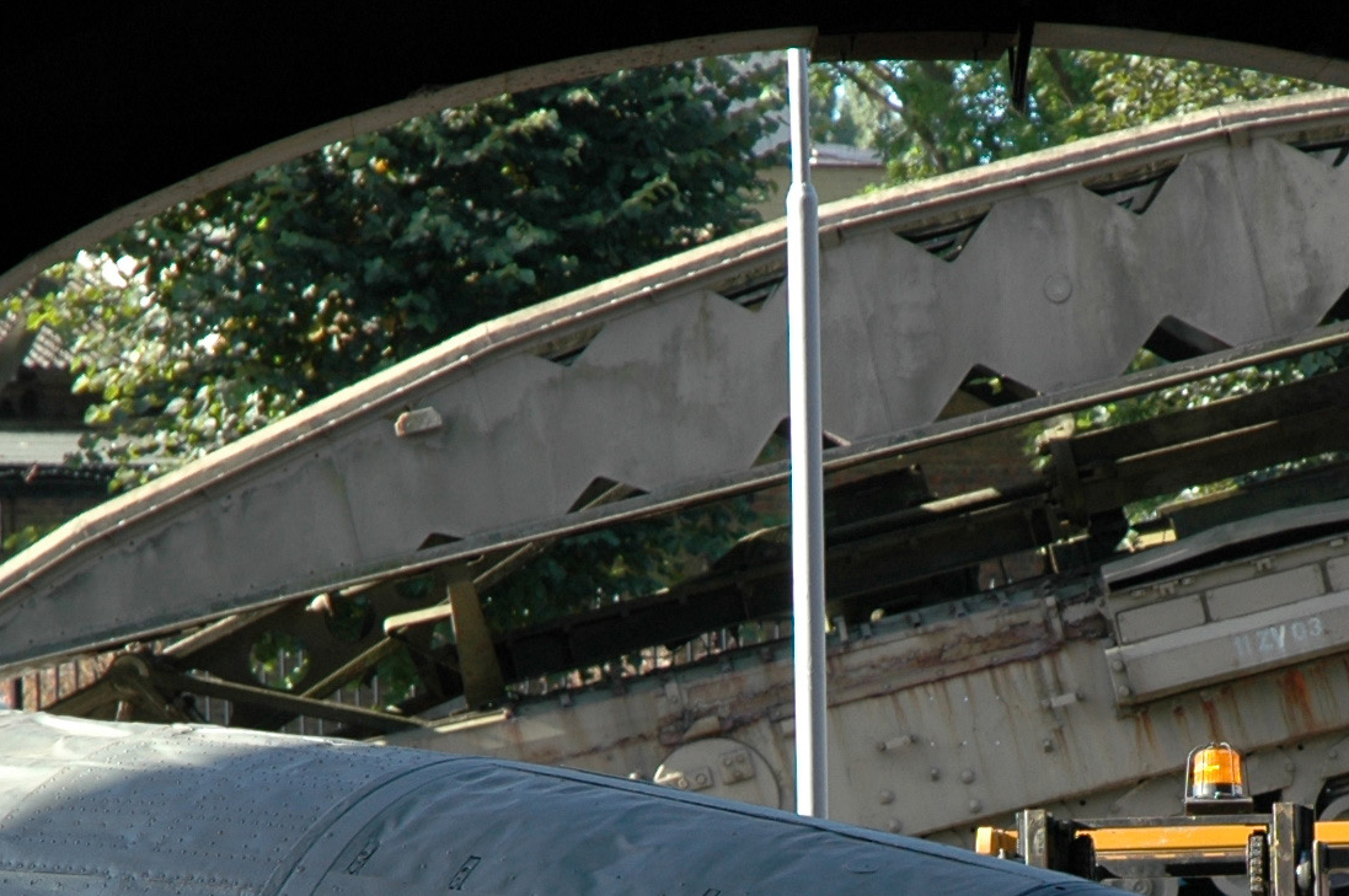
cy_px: 1048
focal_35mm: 288
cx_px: 1018
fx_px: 10781
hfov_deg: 7.2
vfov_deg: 4.7
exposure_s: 1/160
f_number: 6.3
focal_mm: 70
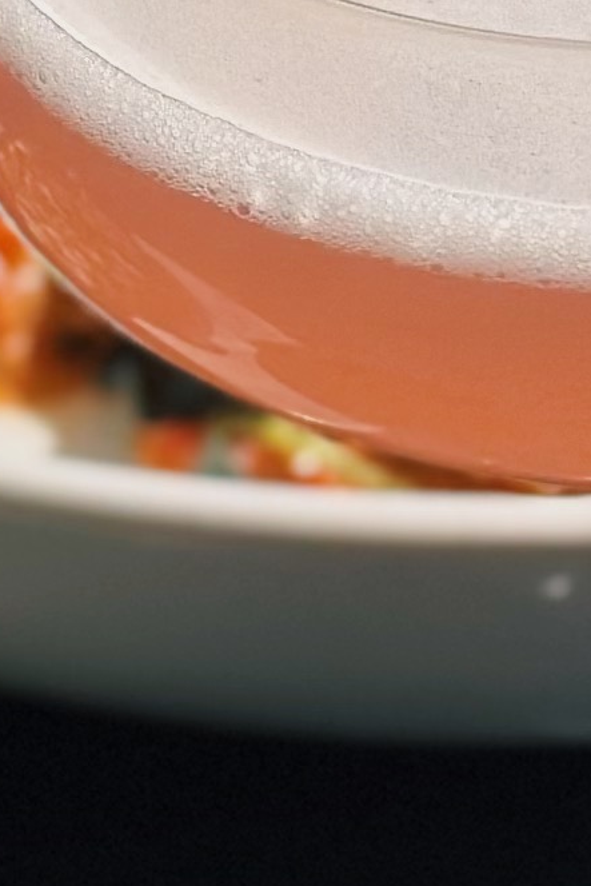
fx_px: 7457
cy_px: -88
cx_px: 654
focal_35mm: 303
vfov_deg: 6.8
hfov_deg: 4.5
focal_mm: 6.86
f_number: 1.78
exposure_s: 1/13699
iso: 100
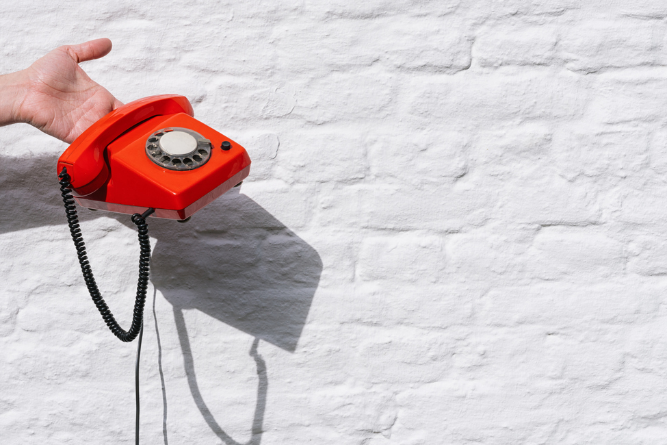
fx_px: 1667
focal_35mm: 90
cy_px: 168
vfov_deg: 15.2
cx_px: 331
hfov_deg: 22.6
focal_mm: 70
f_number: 8
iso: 100
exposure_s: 1/800
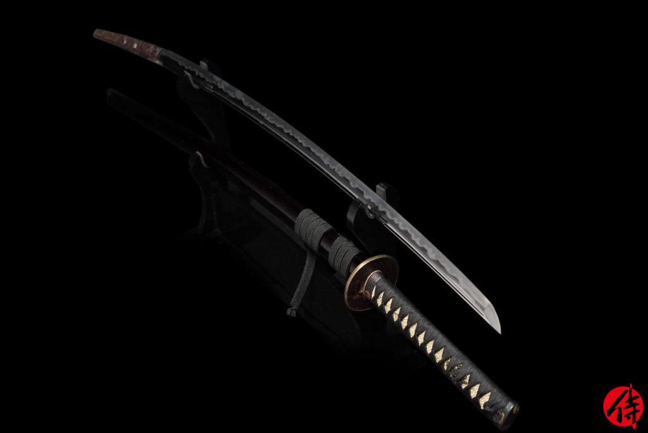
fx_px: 900
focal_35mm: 50
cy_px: 216
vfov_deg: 27.0
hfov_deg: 39.6
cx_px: 324
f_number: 8
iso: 16000
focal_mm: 50
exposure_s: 1/60
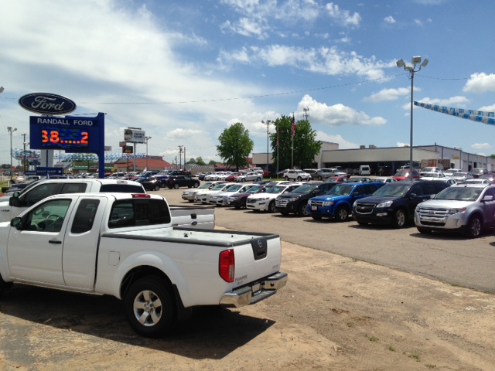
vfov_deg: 42.9
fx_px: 472
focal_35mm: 33
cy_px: 186
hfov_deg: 55.4
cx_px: 248
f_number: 2.4
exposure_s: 1/3012
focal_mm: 4.13
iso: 50
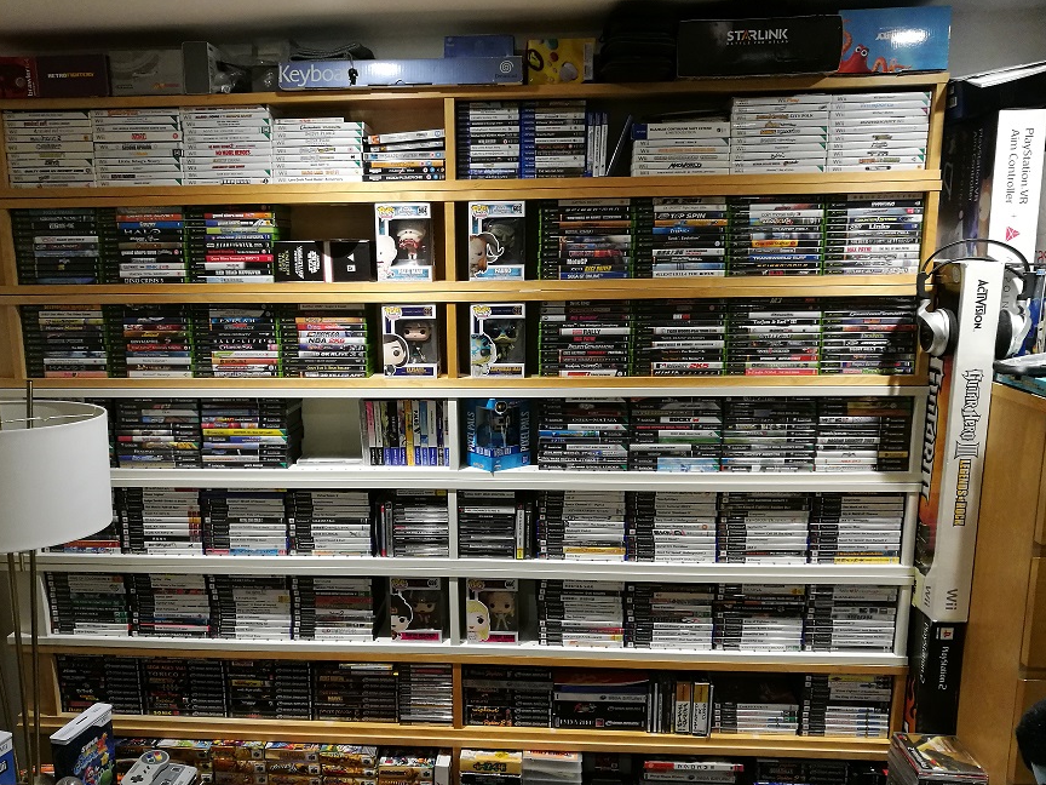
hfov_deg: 58.2
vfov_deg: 45.4
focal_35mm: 31
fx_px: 937
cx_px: 456
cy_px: 436
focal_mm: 4.5
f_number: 2.2
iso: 250
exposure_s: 1/33.3
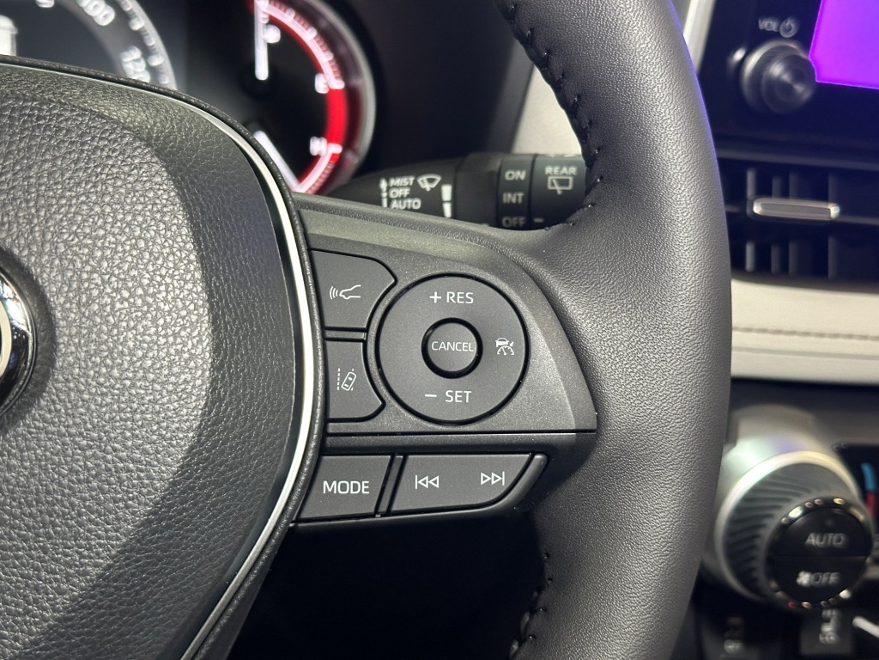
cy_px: 330
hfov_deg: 39.7
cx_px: 440
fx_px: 1219
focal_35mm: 48
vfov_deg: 30.3
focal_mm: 6.86
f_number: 1.78
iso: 500
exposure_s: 1/40
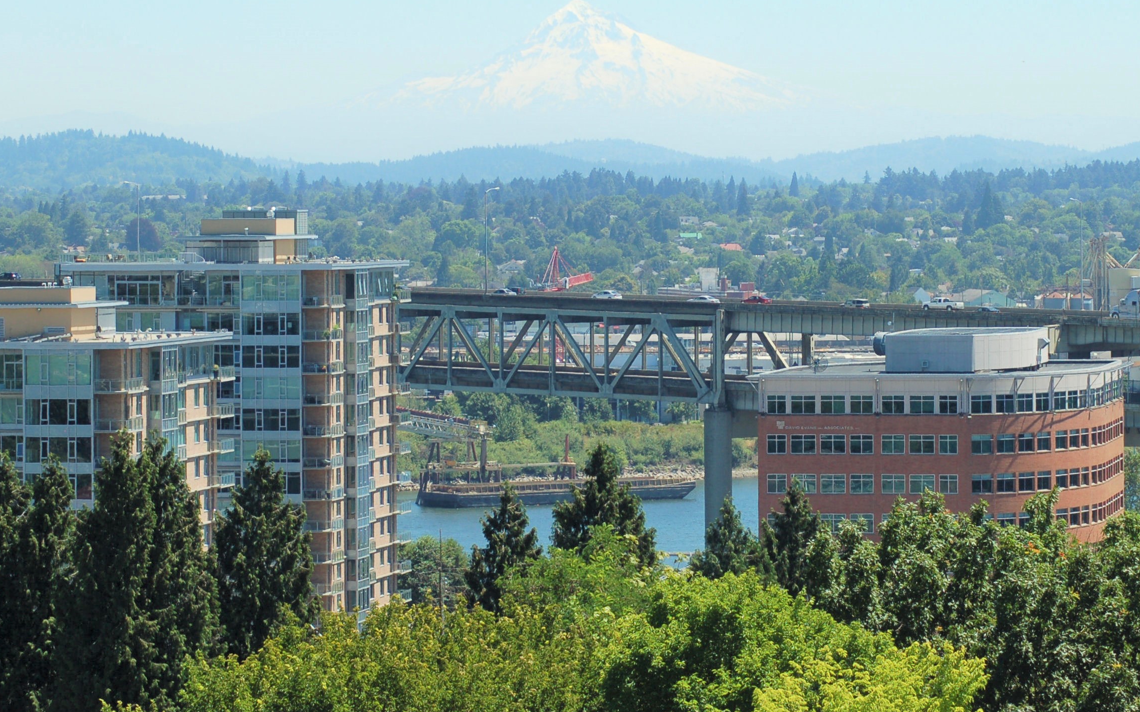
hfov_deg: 12.2
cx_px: 604
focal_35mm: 172
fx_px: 5334
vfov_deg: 7.6
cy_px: 240
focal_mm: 85
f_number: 6.3
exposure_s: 1/640
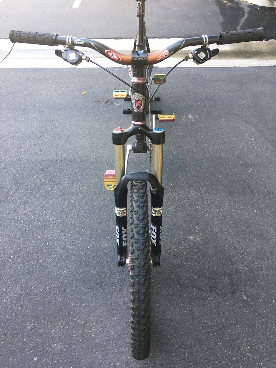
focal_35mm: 29
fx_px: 308
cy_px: 184
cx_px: 138
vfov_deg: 61.7
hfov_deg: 48.2
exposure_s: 1/60
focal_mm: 4.15
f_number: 2.2
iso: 32
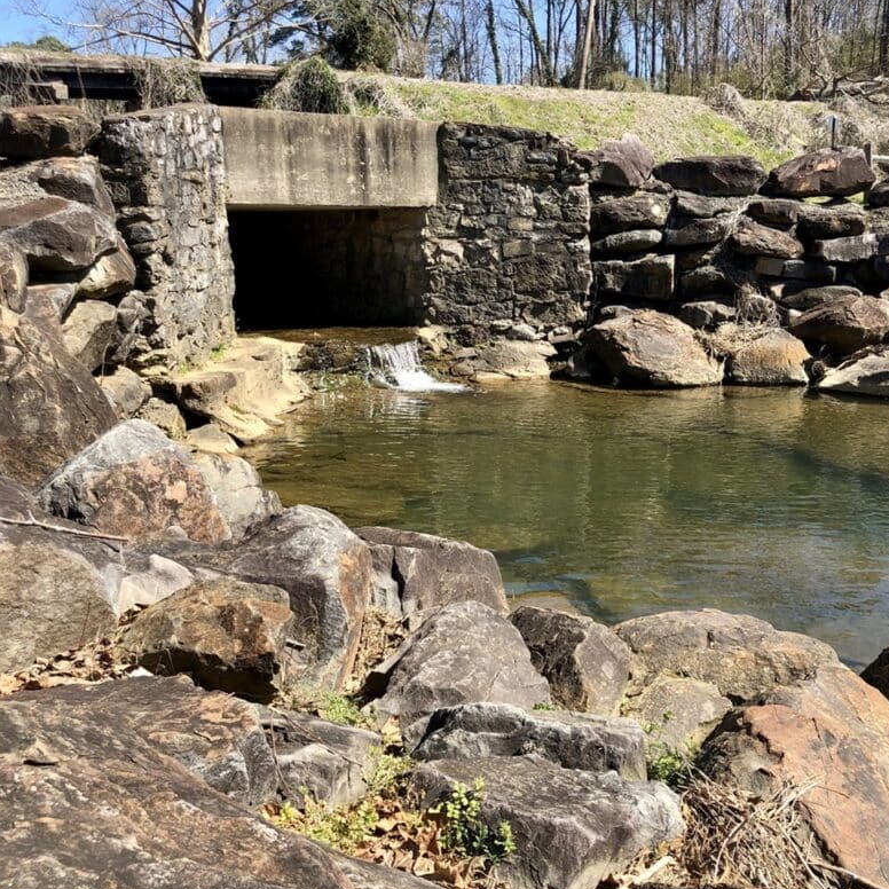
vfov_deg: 48.4
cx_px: 457
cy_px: 459
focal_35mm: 34
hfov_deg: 48.4
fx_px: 988
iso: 20
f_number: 1.8
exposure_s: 1/1012
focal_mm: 3.99
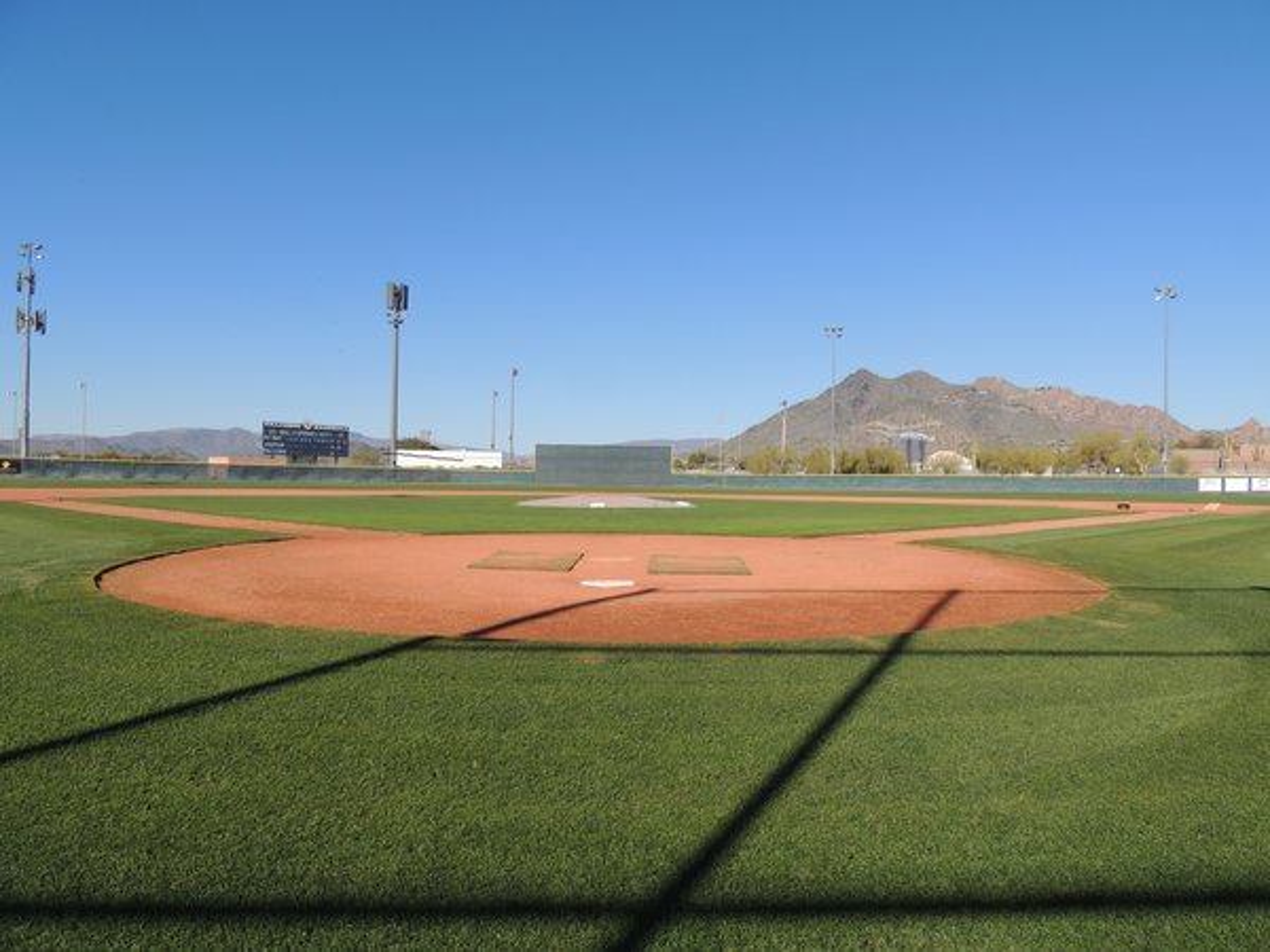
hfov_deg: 71.6
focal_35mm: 24
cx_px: 635
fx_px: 881
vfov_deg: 56.8
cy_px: 476
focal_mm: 4.3
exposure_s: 1/1250
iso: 100
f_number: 3.3
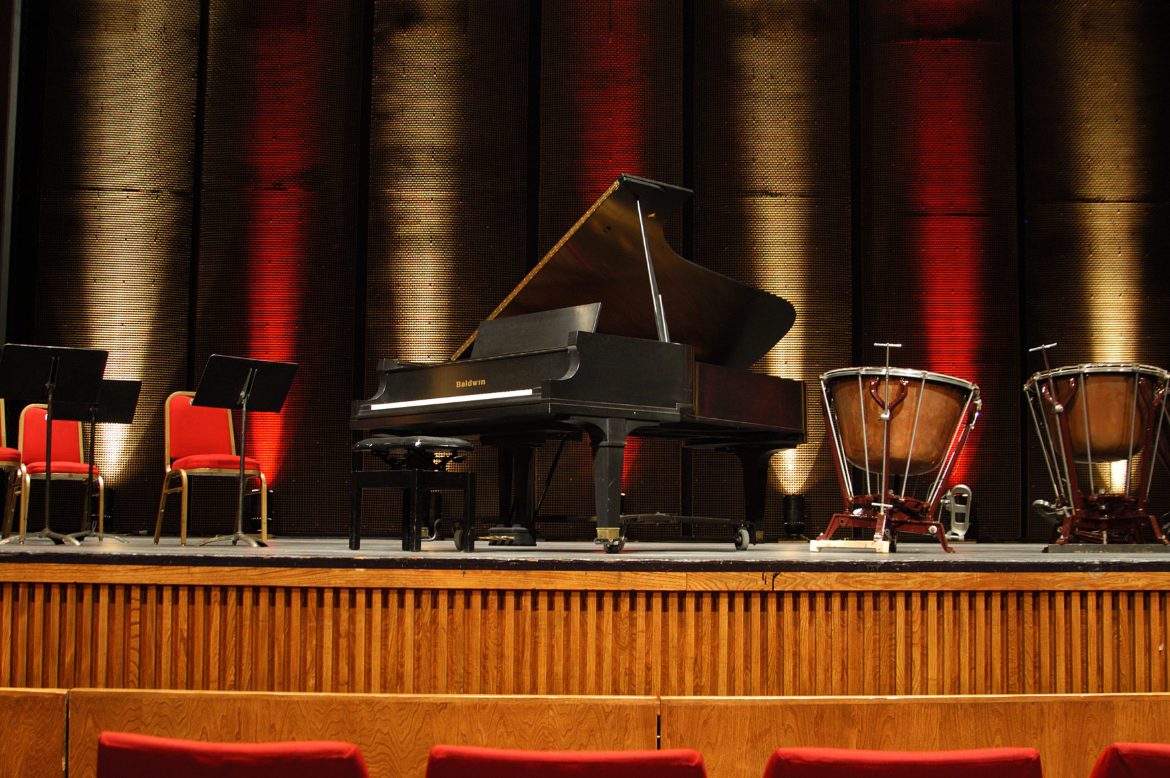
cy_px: 389
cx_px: 585
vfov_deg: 29.8
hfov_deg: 43.6
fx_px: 1461
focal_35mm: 45
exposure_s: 1/5
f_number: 5
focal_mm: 30
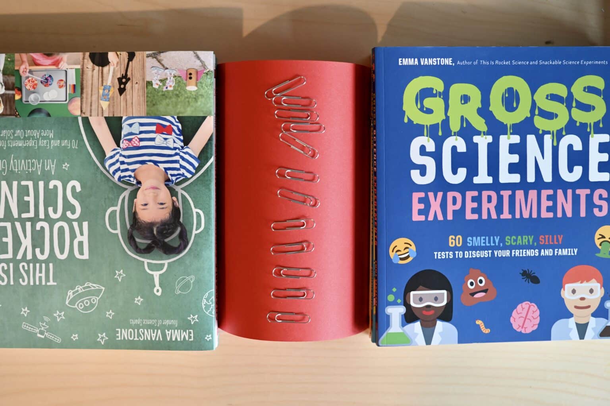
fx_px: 847
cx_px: 305
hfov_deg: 39.6
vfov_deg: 27.0
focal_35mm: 50
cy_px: 203
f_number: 2.8
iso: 560
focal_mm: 50
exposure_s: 1/125
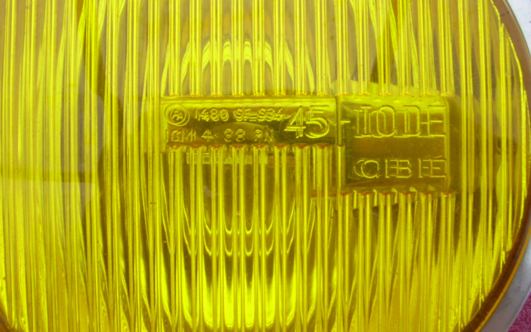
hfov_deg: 45.3
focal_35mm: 44
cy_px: 147
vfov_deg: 29.2
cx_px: 251
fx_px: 637
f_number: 4.5
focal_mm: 7.8
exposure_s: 1/100
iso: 50
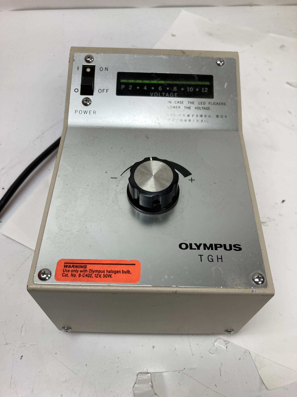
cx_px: 148
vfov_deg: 63.4
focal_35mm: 28
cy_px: 198
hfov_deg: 49.7
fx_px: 320
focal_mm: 3.99
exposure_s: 1/120
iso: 32
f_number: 1.8
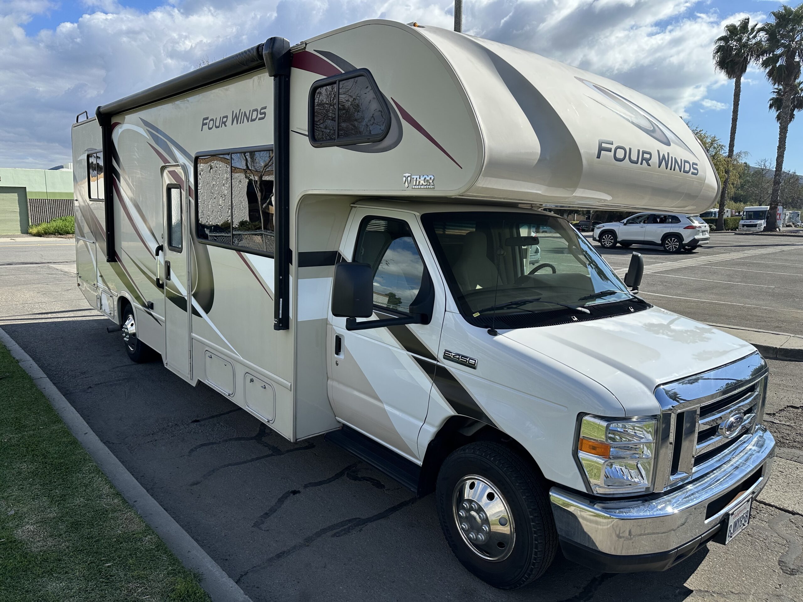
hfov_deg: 71.6
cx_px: 402
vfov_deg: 56.8
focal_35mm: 24
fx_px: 557
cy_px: 301
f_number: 1.78
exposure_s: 1/3247
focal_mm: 6.86
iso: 80
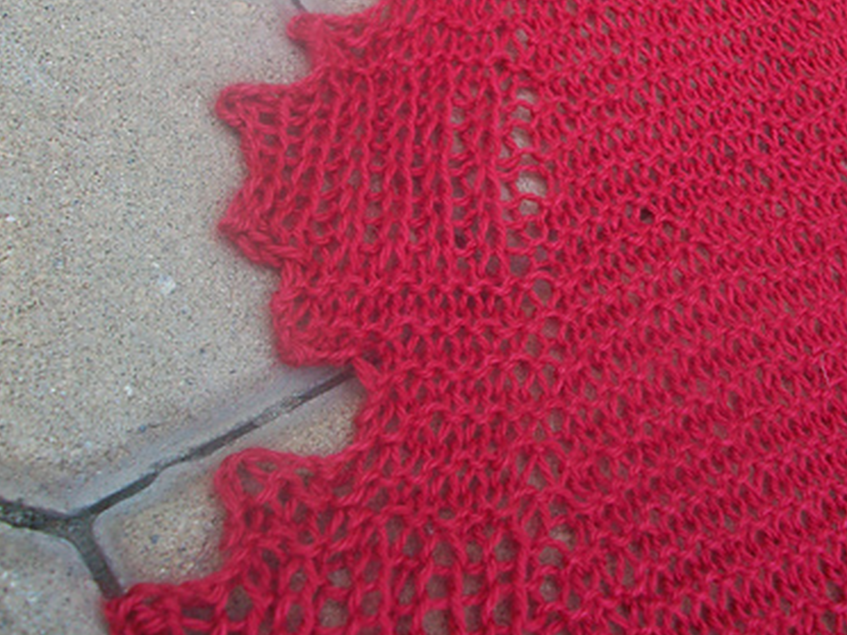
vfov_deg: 33.4
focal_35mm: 43
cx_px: 422
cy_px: 230
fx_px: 1052
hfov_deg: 43.9
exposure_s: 1/80
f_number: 2.8
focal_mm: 5.7
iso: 64
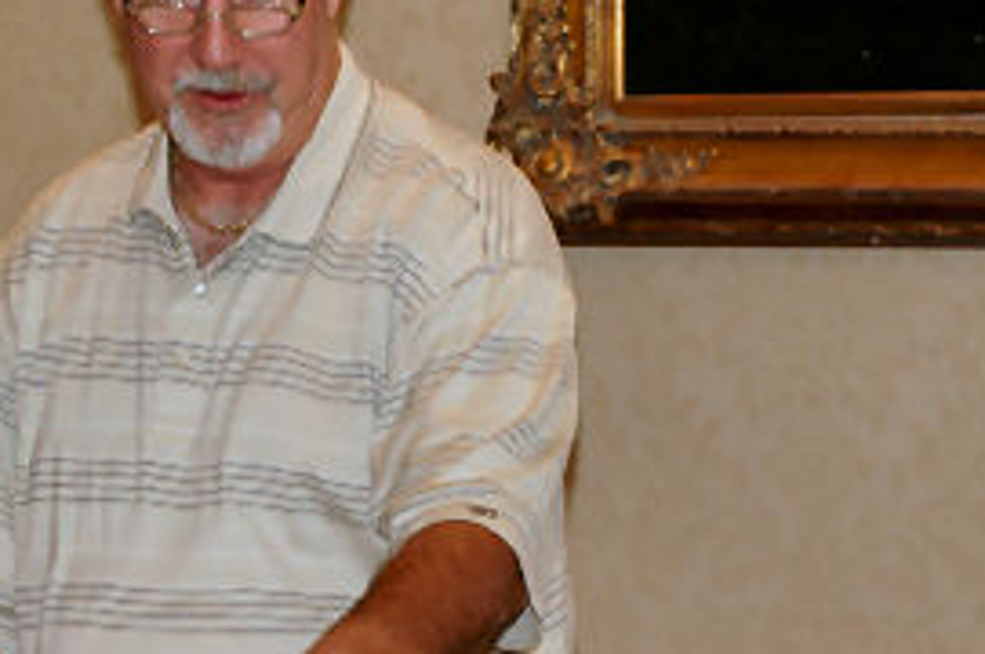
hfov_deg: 7.7
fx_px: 7269
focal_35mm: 266
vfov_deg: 5.1
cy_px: 136
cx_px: 174
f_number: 5.6
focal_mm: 80
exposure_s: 1/60
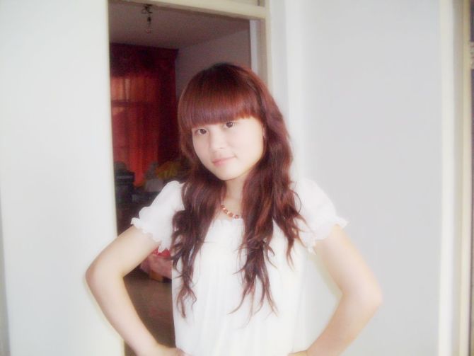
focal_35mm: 38
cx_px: 237
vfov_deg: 37.7
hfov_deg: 49.0
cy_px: 178
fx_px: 521
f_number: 2.8
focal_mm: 6.3
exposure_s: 1/45
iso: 100
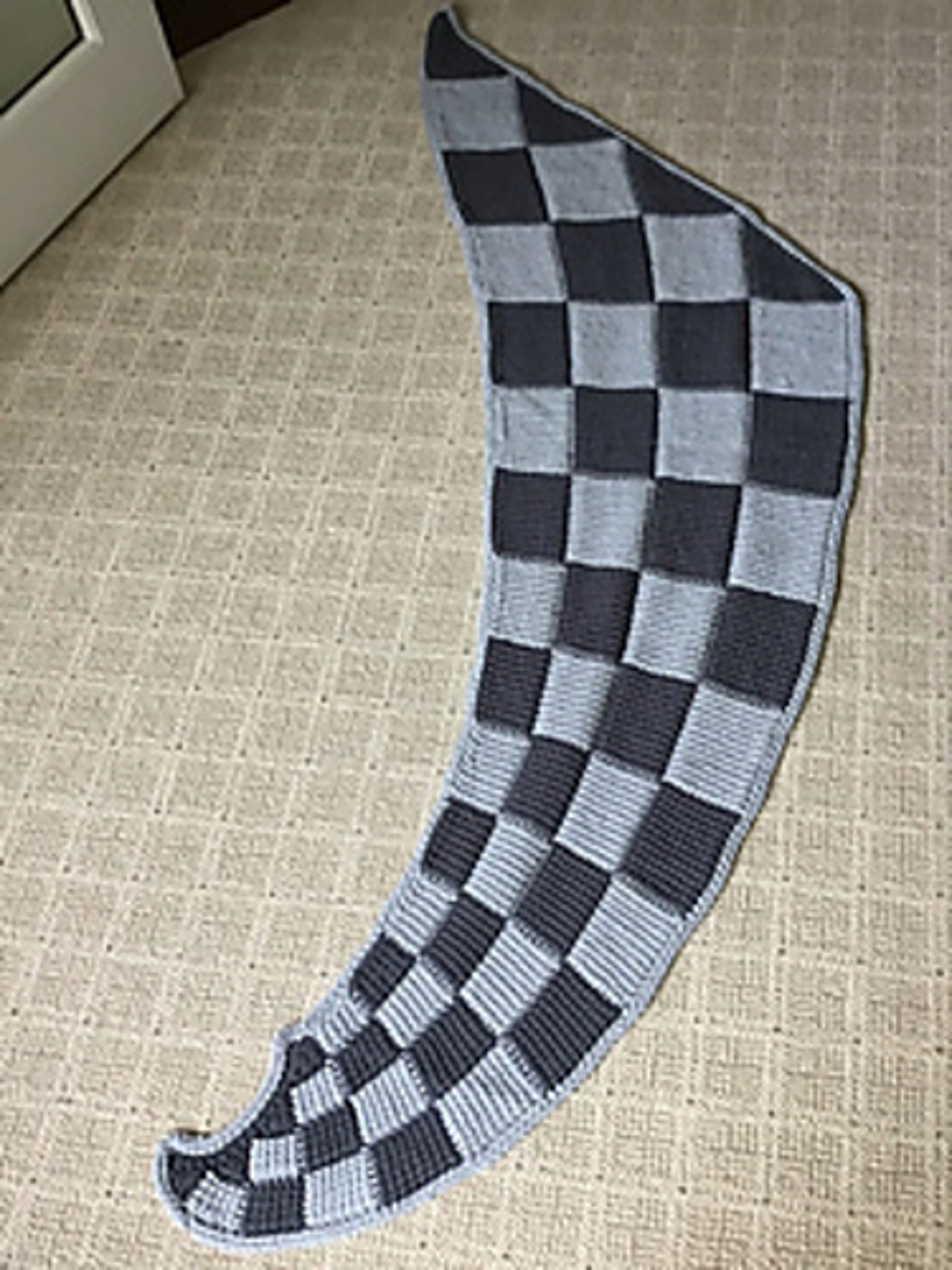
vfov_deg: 58.4
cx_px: 476
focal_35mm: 31
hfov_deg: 45.4
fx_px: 1137
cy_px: 635
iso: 64
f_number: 2.4
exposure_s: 1/30
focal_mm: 3.3
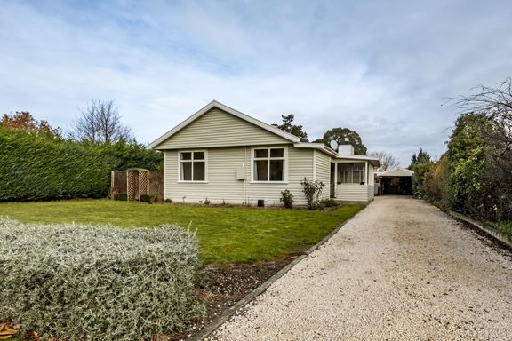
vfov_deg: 77.3
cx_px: 256
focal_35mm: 15
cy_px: 170
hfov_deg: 100.4
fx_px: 213
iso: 200
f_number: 13
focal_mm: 10
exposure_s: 1/250
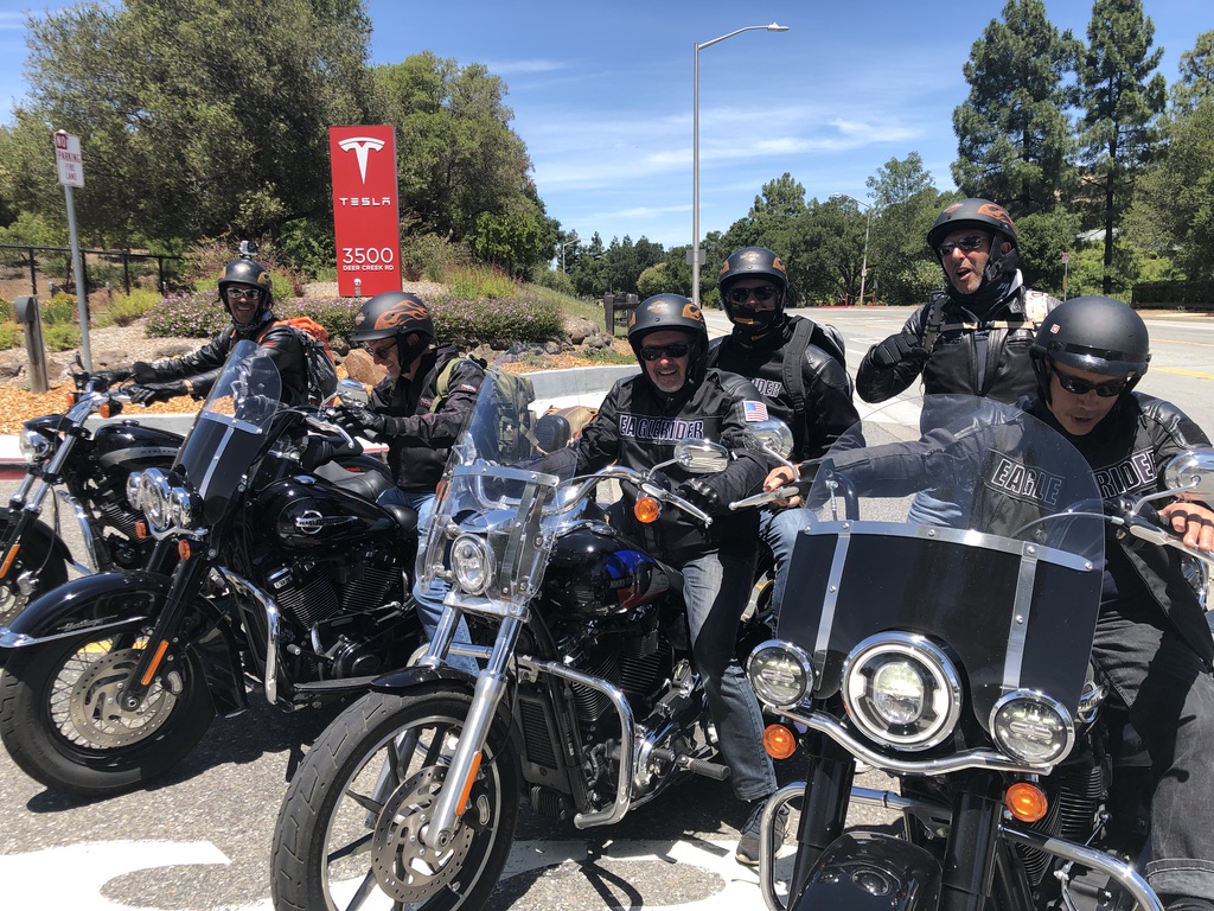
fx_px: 982
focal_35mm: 28
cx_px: 607
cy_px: 456
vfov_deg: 49.7
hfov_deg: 63.4
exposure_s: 1/906
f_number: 1.8
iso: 20
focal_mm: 4
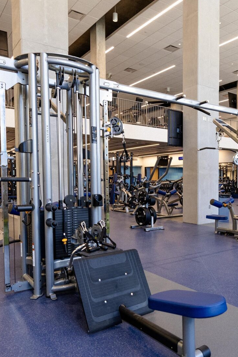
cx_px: 176
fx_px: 297
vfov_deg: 61.8
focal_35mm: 30
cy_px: 198
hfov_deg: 42.4
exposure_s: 1/125
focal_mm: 16
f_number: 3.2
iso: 500
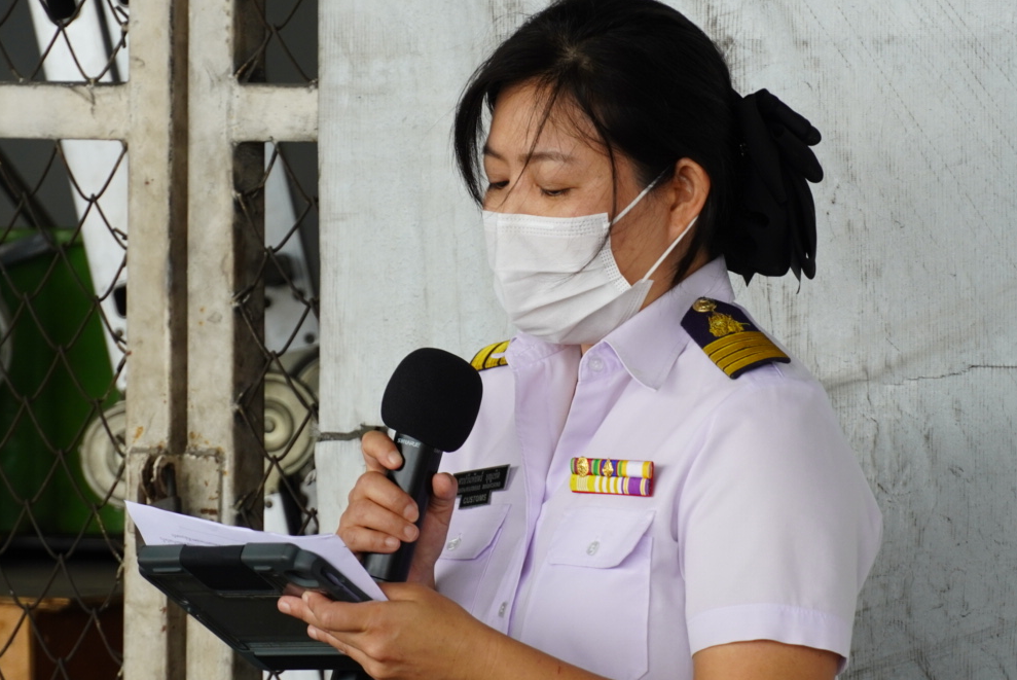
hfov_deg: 6.2
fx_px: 9352
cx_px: 513
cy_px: 338
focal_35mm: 331
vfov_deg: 4.2
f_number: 5.6
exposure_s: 1/250
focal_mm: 135
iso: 320
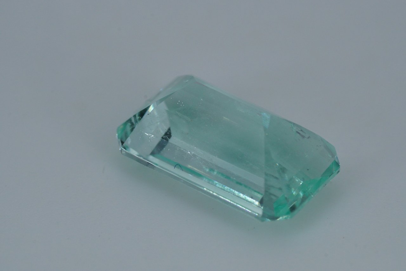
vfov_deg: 5.1
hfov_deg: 7.6
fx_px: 3047
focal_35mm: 270
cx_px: 203
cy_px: 136
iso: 640
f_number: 13
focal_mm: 180
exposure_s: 1/640
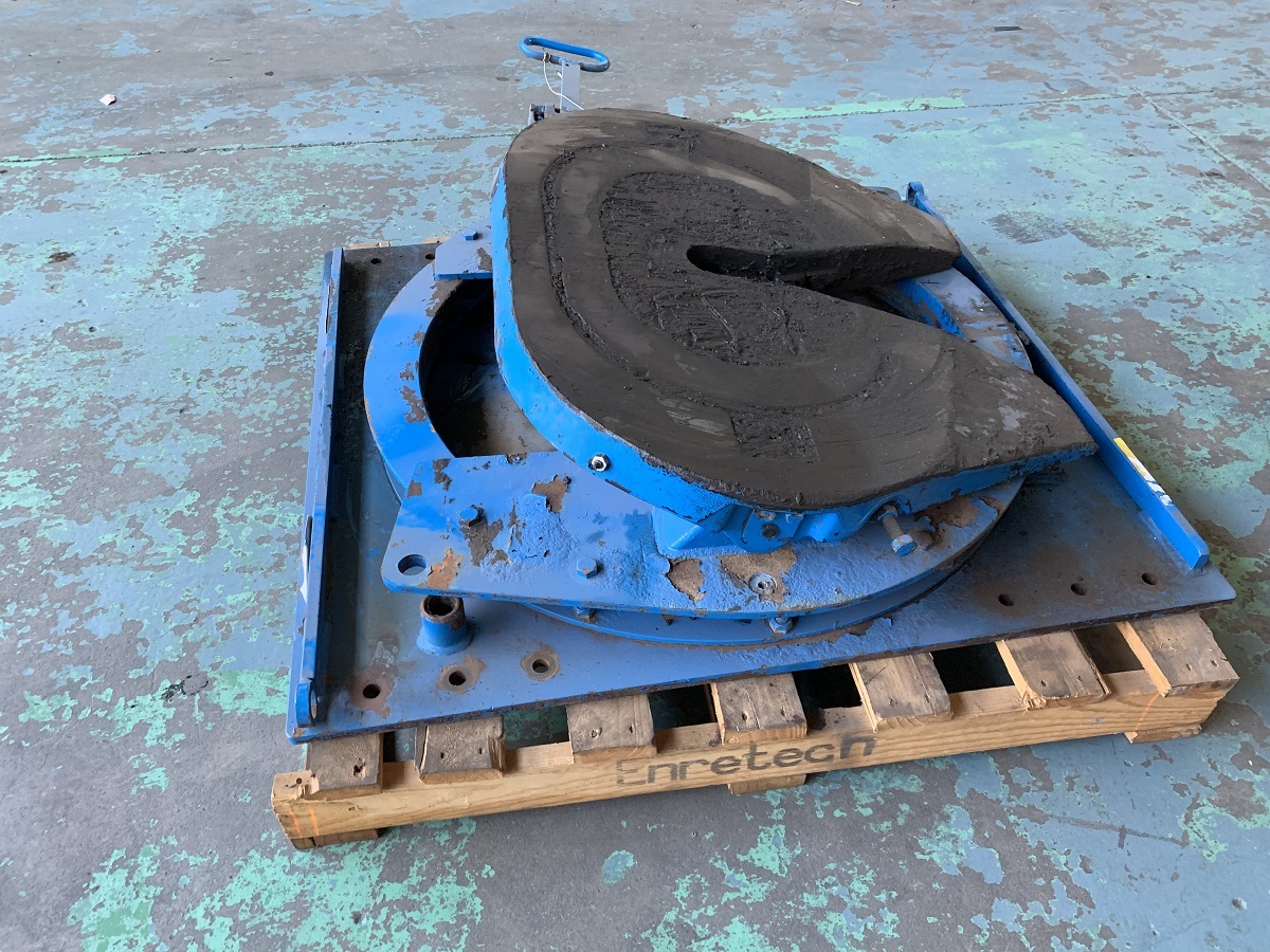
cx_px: 635
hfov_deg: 67.3
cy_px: 476
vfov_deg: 53.1
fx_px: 954
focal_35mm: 26
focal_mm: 4.25
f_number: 1.8
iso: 320
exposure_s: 1/60
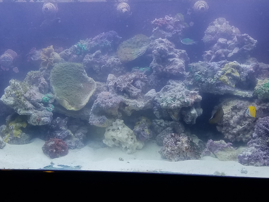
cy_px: 86
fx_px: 381
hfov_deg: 38.7
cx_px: 106
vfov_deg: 29.6
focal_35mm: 49
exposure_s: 1/218
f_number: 1.7
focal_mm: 4.2
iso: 50
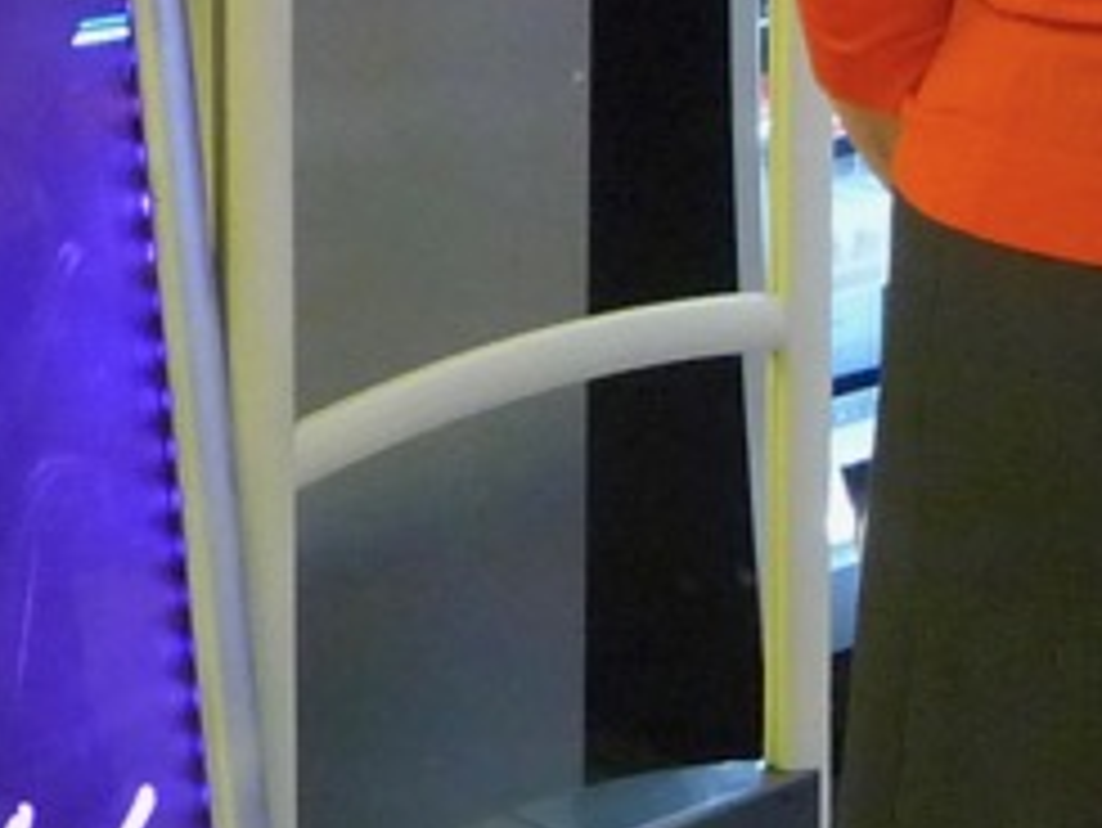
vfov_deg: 9.6
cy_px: -729
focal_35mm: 146
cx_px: 1786
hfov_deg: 12.6
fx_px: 4650
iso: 320
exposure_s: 1/30
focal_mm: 4.7
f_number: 3.3
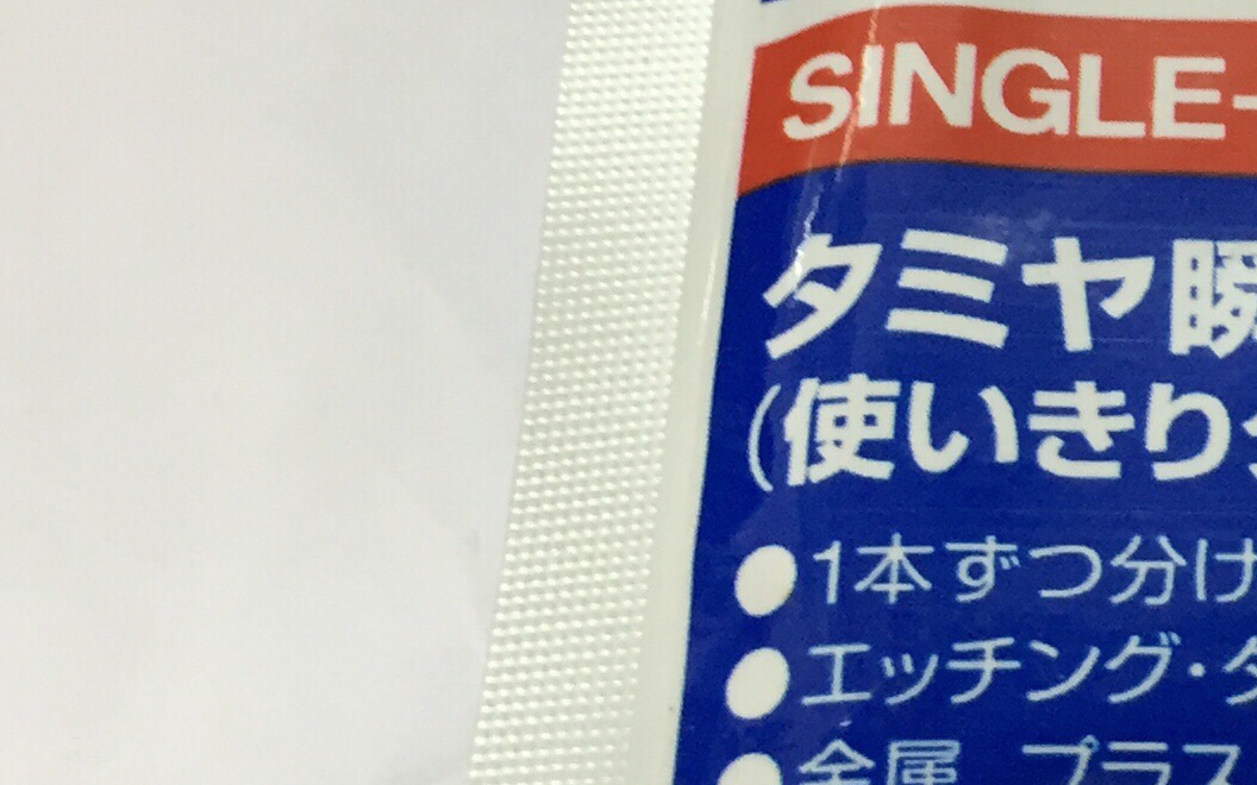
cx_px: 1533
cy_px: 241
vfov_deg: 13.7
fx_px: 3254
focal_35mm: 95
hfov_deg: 20.4
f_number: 2.2
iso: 80
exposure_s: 1/33
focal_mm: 4.15
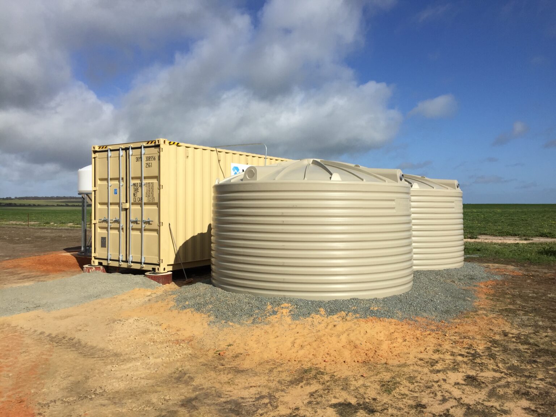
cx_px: 278
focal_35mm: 29
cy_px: 208
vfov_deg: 48.2
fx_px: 466
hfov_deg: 61.7
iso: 32
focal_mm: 4.15
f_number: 2.2
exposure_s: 1/3597
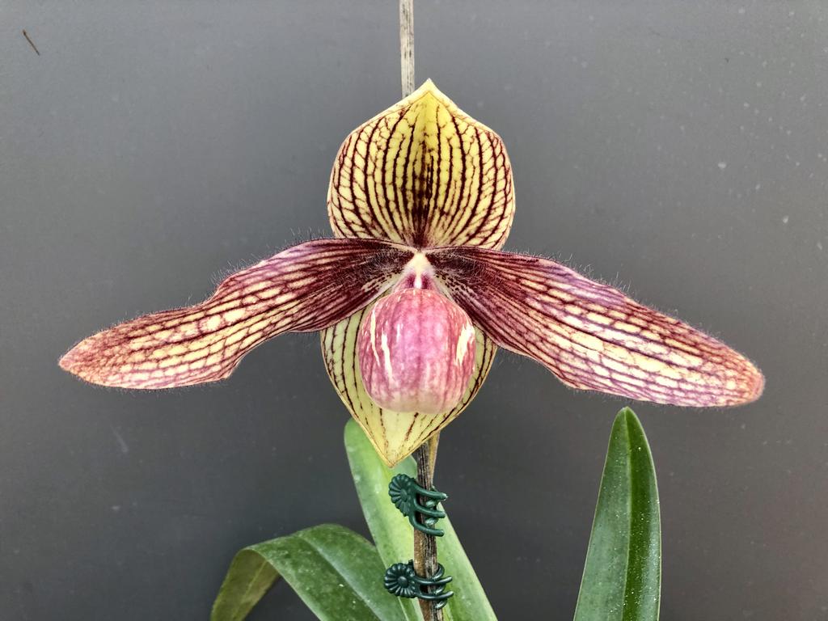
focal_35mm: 28
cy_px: 310
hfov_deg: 63.4
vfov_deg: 49.7
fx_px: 670
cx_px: 414
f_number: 1.8
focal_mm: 3.99
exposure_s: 1/40
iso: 20
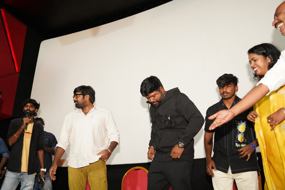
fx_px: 230
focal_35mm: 29
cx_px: 131
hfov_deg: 63.6
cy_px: 108
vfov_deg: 44.9
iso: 1600
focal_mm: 24
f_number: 2.8
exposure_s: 1/160
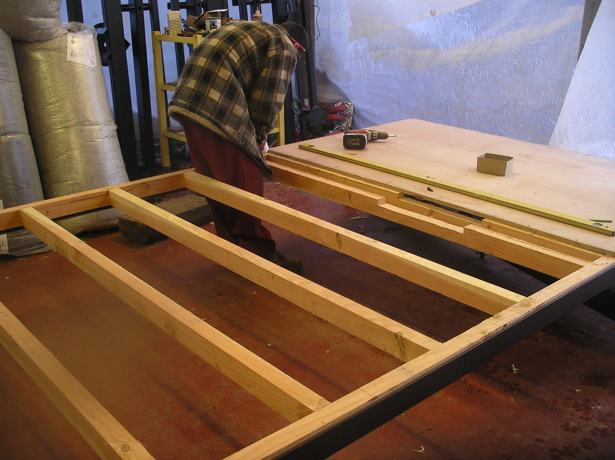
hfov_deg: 50.2
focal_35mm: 37
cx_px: 308
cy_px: 230
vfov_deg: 38.6
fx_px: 657
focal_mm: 7.8
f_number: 2.8
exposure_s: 1/39
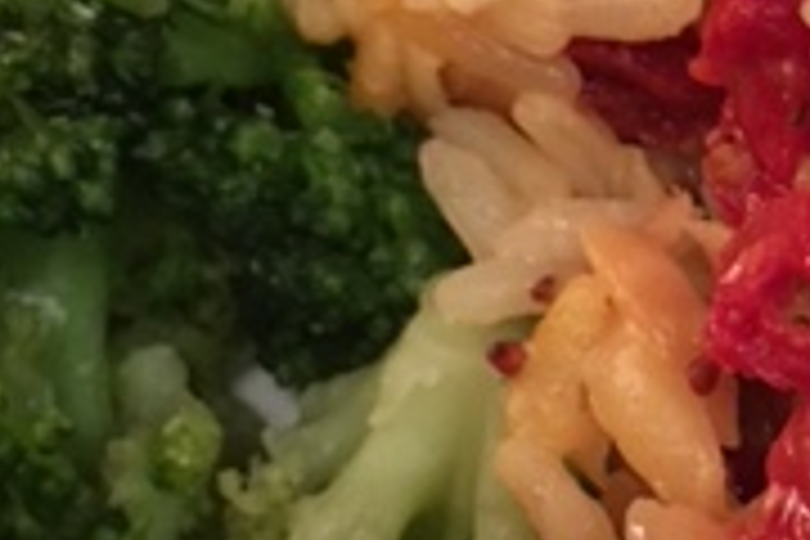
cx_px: 832
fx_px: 2407
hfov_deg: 18.5
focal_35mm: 107
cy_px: 540
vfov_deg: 12.6
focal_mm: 4.15
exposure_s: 1/10
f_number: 2.2
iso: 80
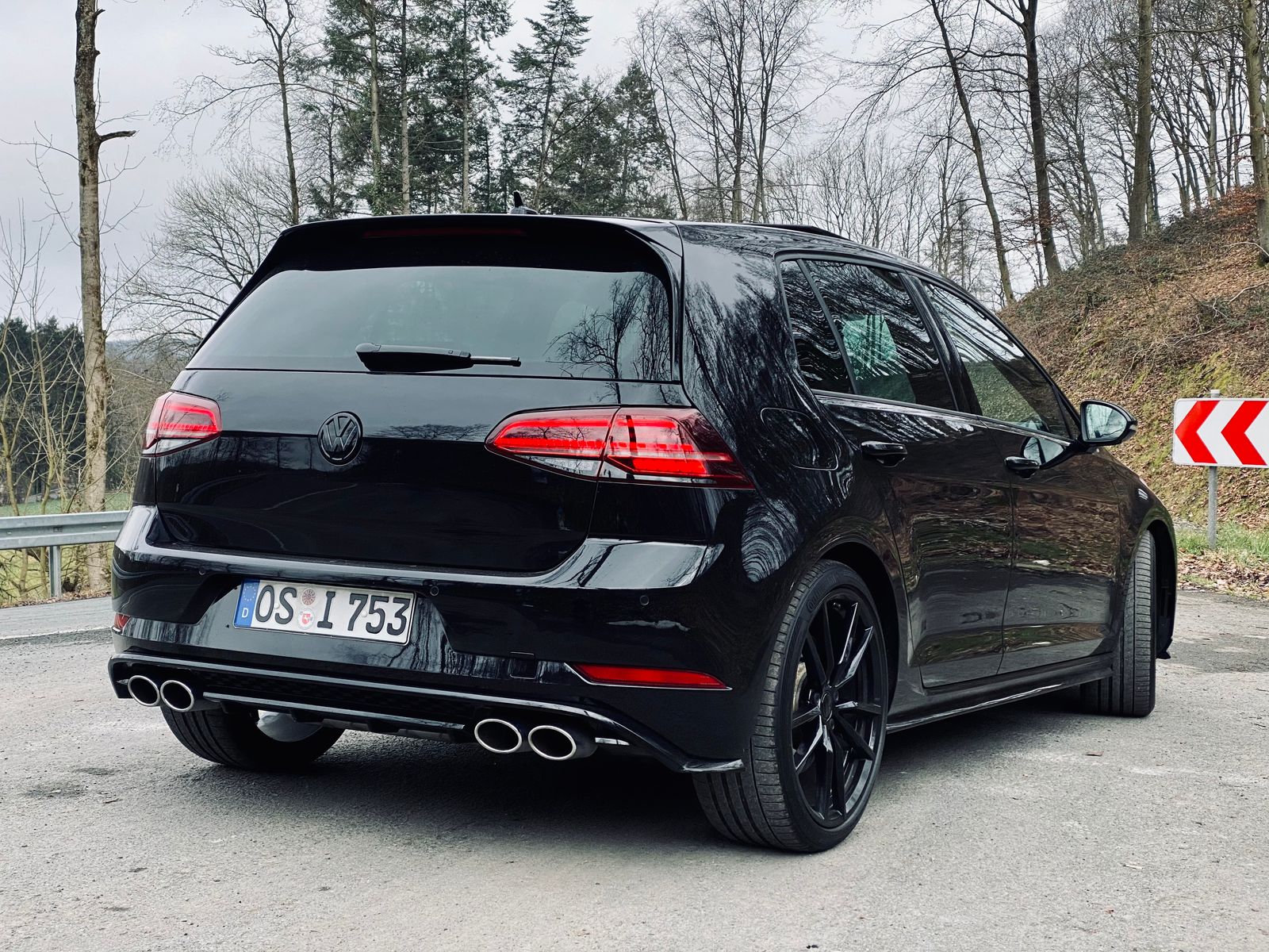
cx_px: 634
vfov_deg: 28.0
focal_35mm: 52
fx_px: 1906
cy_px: 476
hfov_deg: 36.8
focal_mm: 6
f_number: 2
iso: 20
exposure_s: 1/421
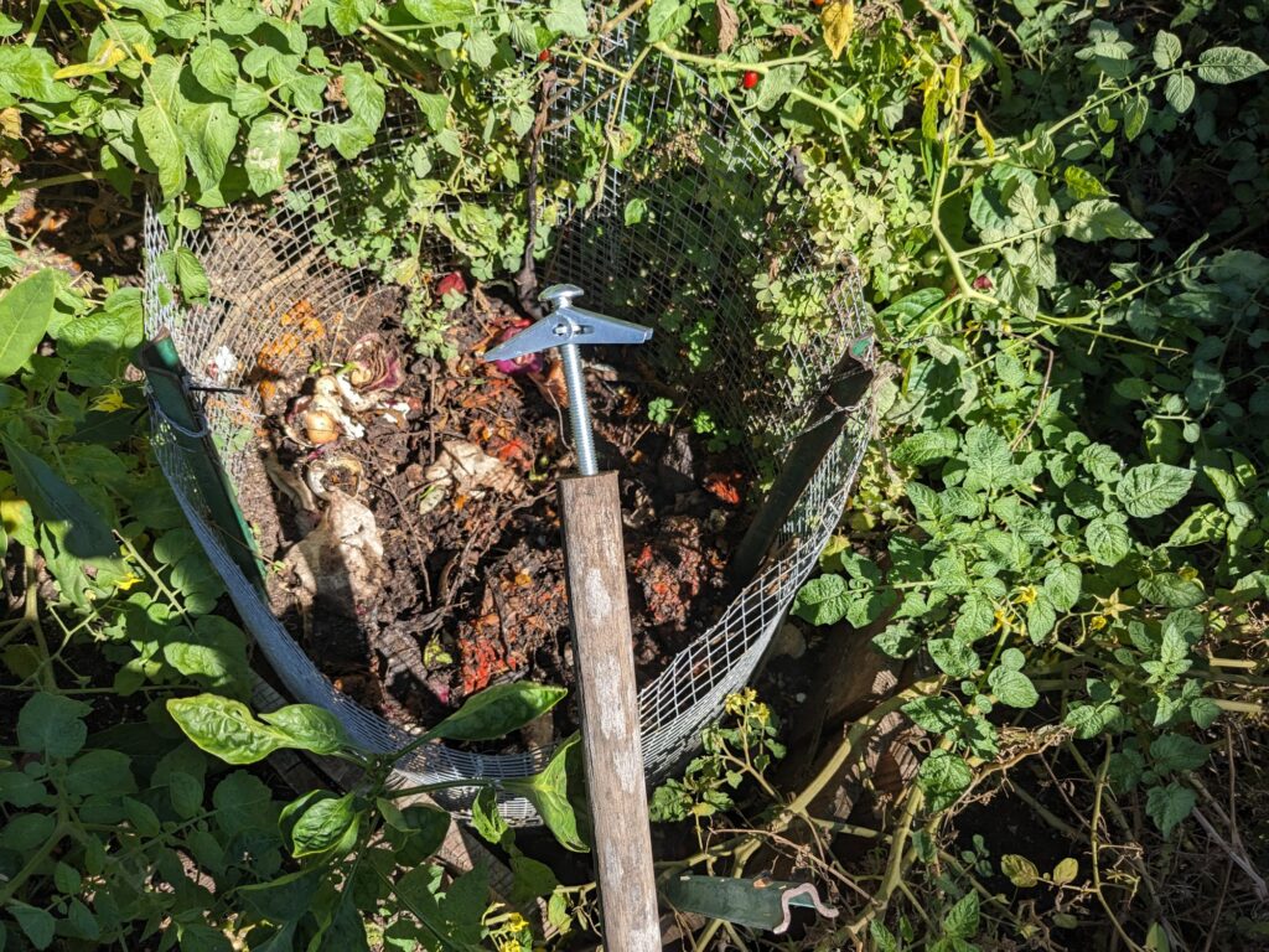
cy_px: 476
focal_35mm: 27
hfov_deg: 65.3
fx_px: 990
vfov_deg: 51.4
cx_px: 634
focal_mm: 4.38
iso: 48
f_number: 1.73
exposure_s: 1/1565
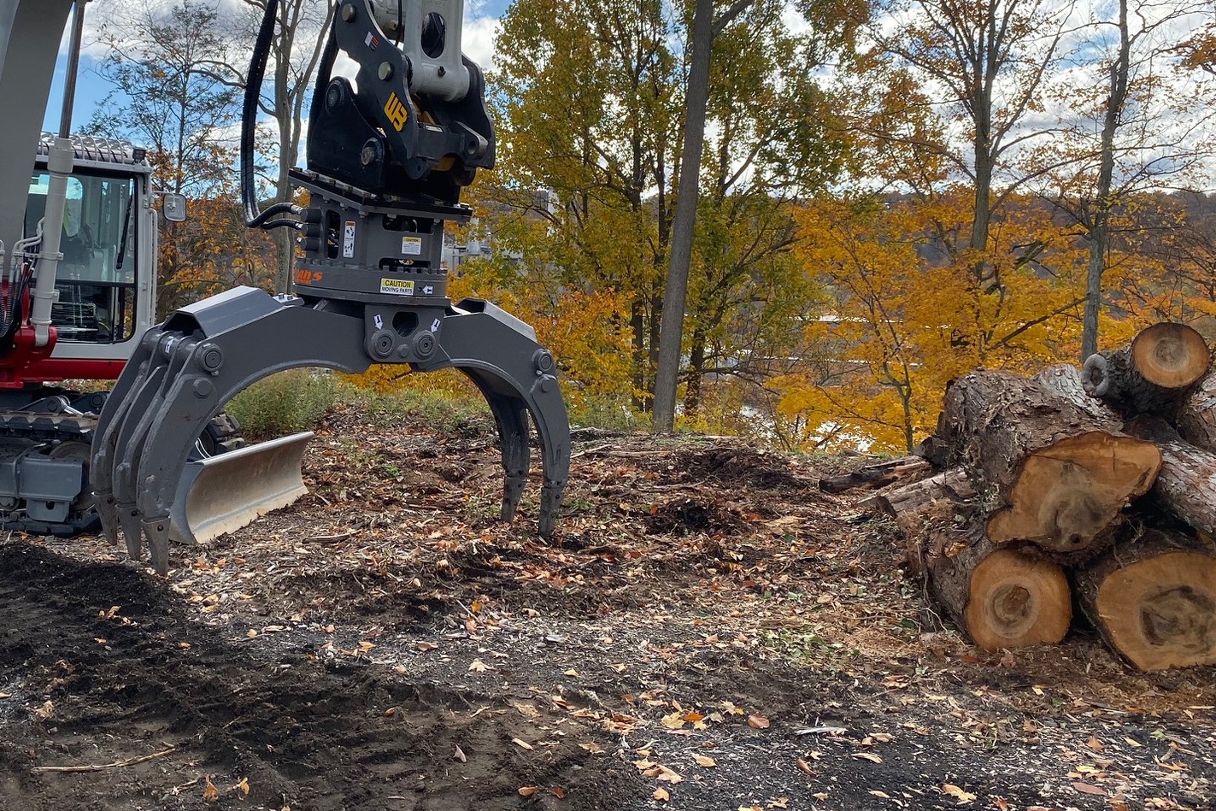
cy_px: 324
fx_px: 1284
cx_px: 415
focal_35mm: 38
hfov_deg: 49.9
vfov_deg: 34.9
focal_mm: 4.25
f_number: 1.8
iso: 32
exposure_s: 1/1965
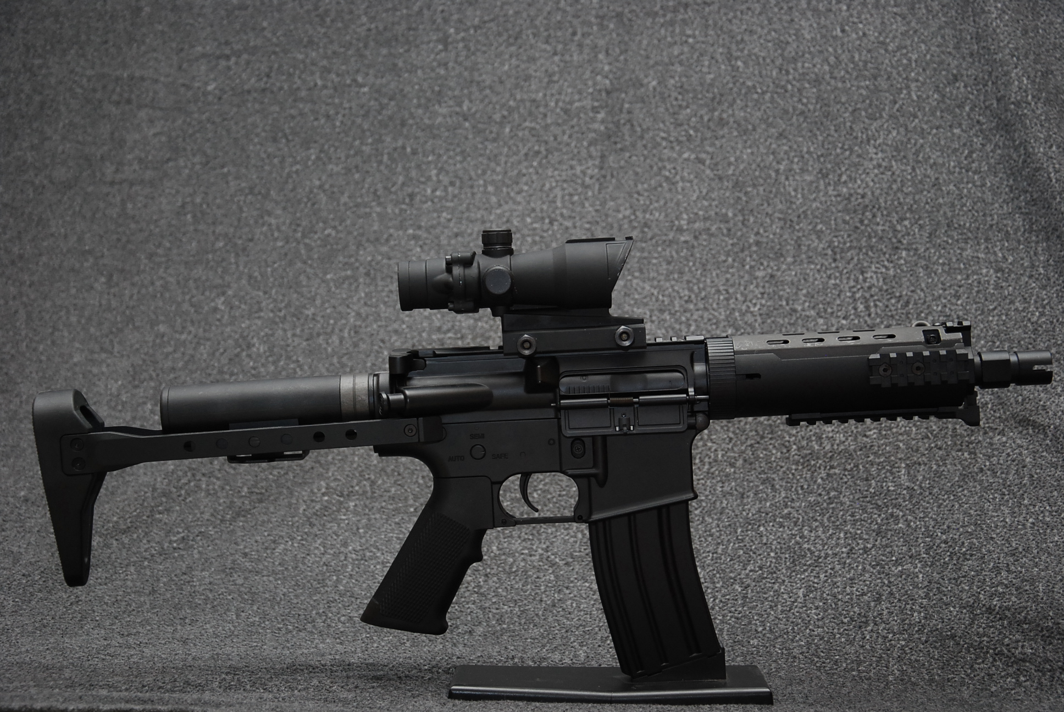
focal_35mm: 75
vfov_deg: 18.2
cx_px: 532
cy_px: 356
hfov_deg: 27.0
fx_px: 2219
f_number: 5
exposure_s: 1/60
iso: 560
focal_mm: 50
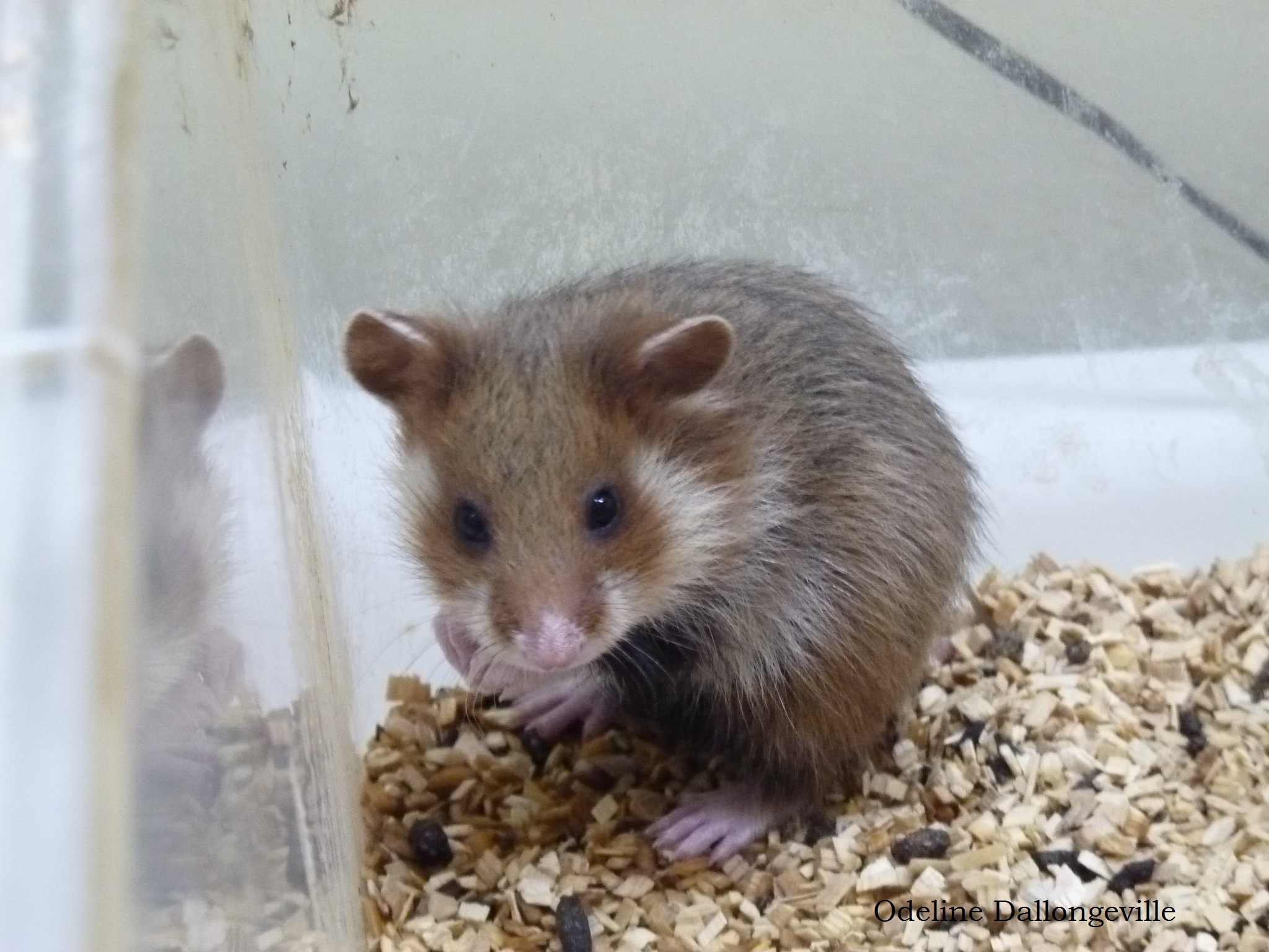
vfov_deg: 9.9
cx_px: 634
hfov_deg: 13.2
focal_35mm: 150
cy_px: 476
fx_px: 5499
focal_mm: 26.7
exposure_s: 1/40
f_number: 3.7
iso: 800
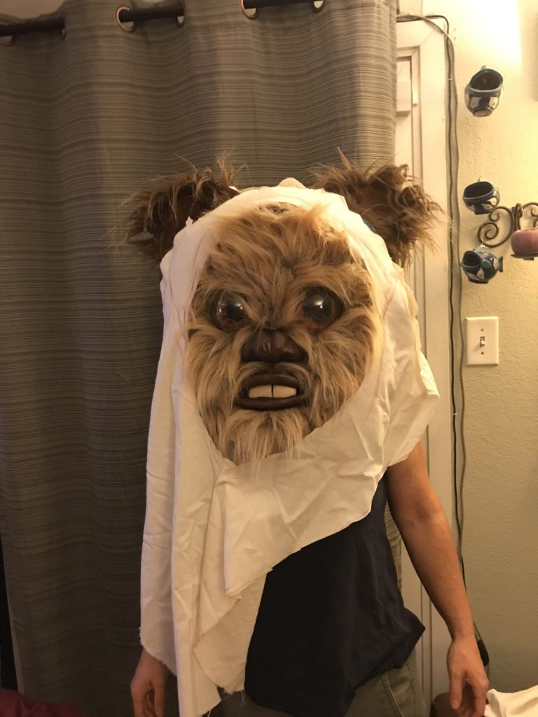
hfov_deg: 49.7
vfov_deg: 63.4
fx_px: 580
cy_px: 358
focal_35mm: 28
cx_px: 269
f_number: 1.8
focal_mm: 3.99
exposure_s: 1/4
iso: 100
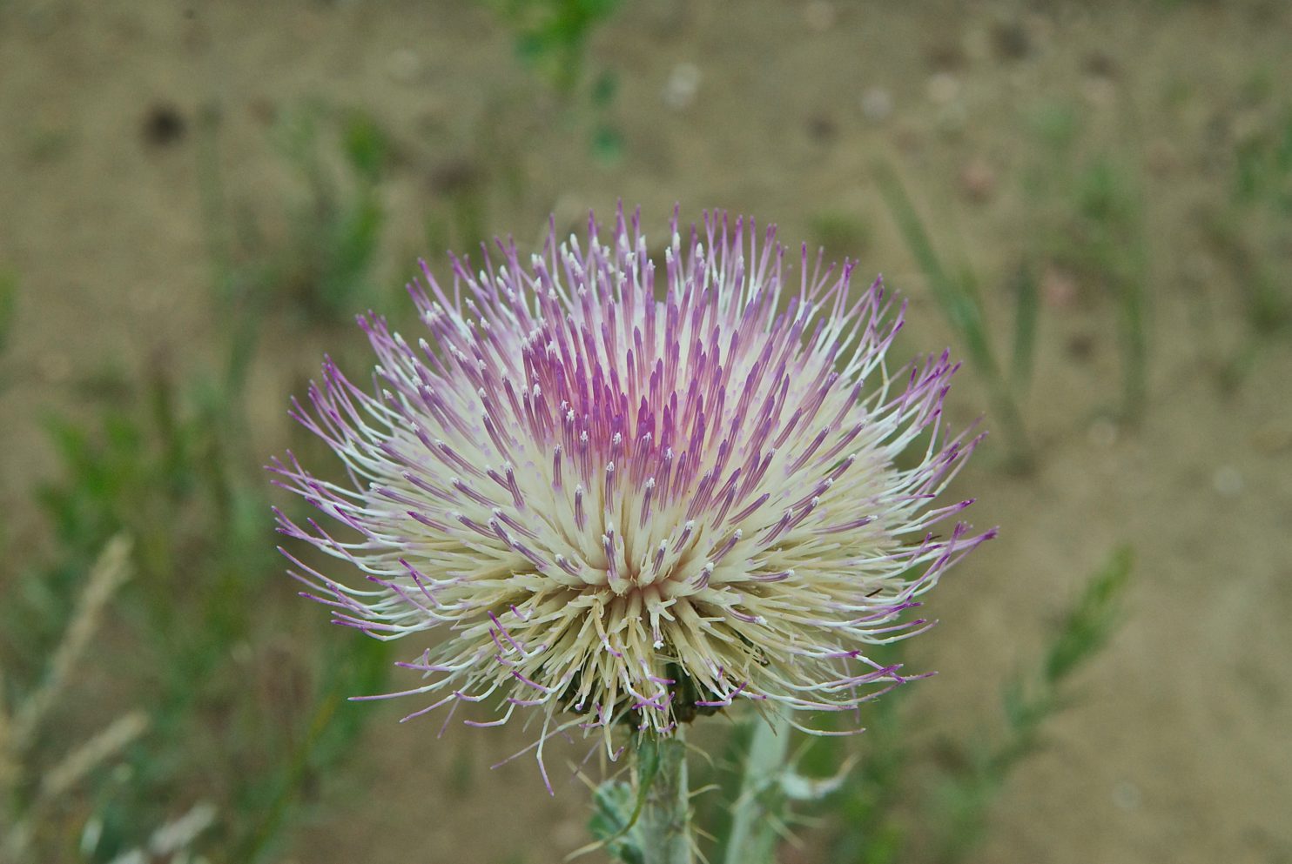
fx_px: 2964
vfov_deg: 16.6
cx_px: 646
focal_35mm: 82
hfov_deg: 24.6
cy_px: 432
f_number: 14
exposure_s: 1/320
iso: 500
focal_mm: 55
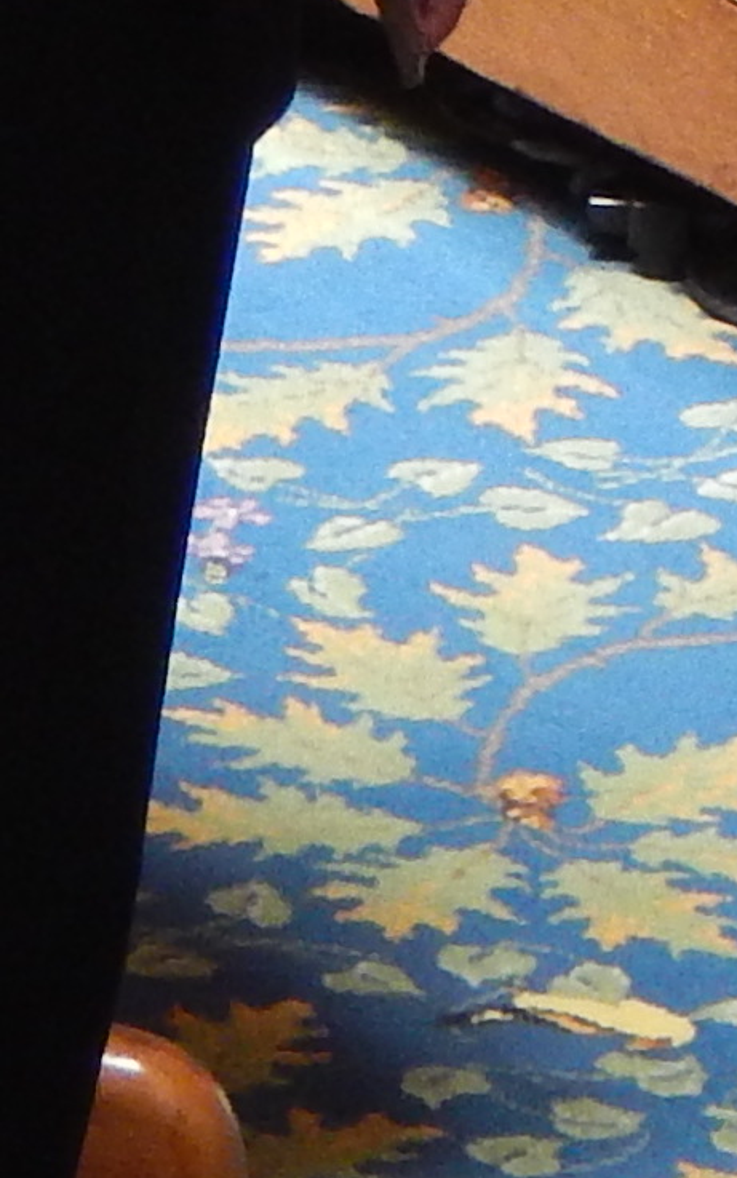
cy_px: -785
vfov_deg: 2.4
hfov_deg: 1.5
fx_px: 28103
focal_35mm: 875
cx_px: 1611
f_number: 4.8
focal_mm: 23.4
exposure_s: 1/30
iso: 280
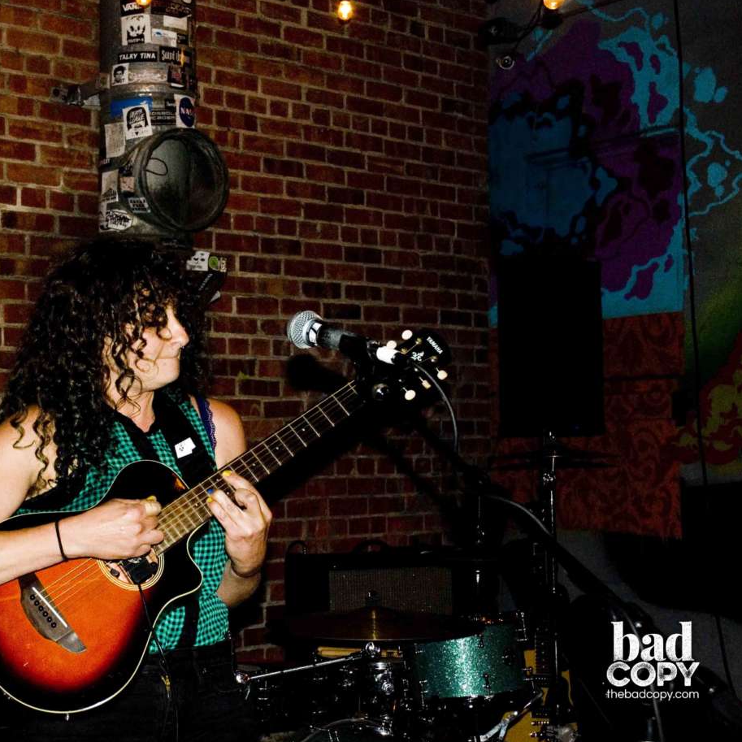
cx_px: 189
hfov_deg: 29.8
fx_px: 1374
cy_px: 373
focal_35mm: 57
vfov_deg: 30.2
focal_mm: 29
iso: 6400
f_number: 6.7
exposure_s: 1/60
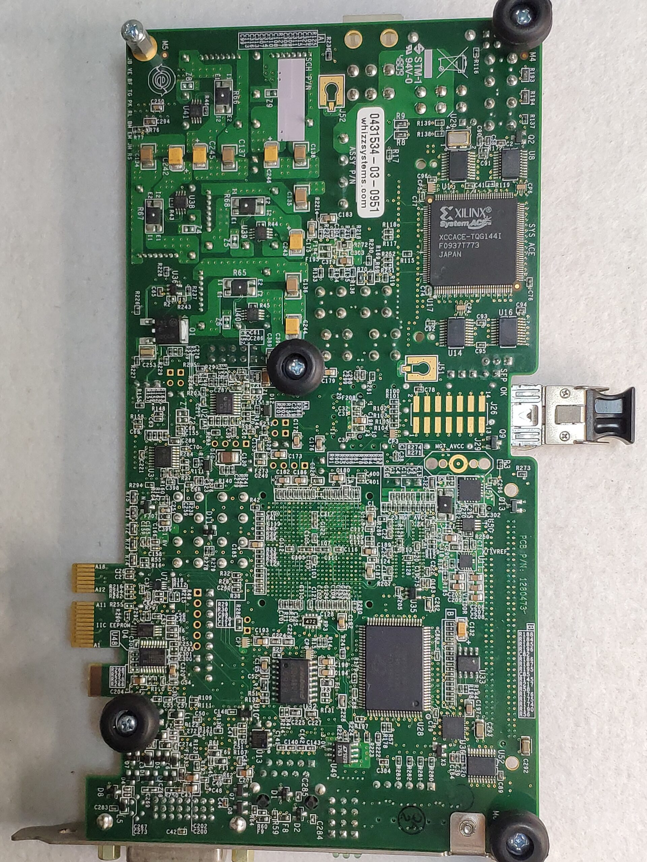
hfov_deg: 63.4
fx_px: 523
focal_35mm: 21
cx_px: 324
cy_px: 431
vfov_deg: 79.0
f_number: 1.8
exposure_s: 1/100
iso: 272
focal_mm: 4.22
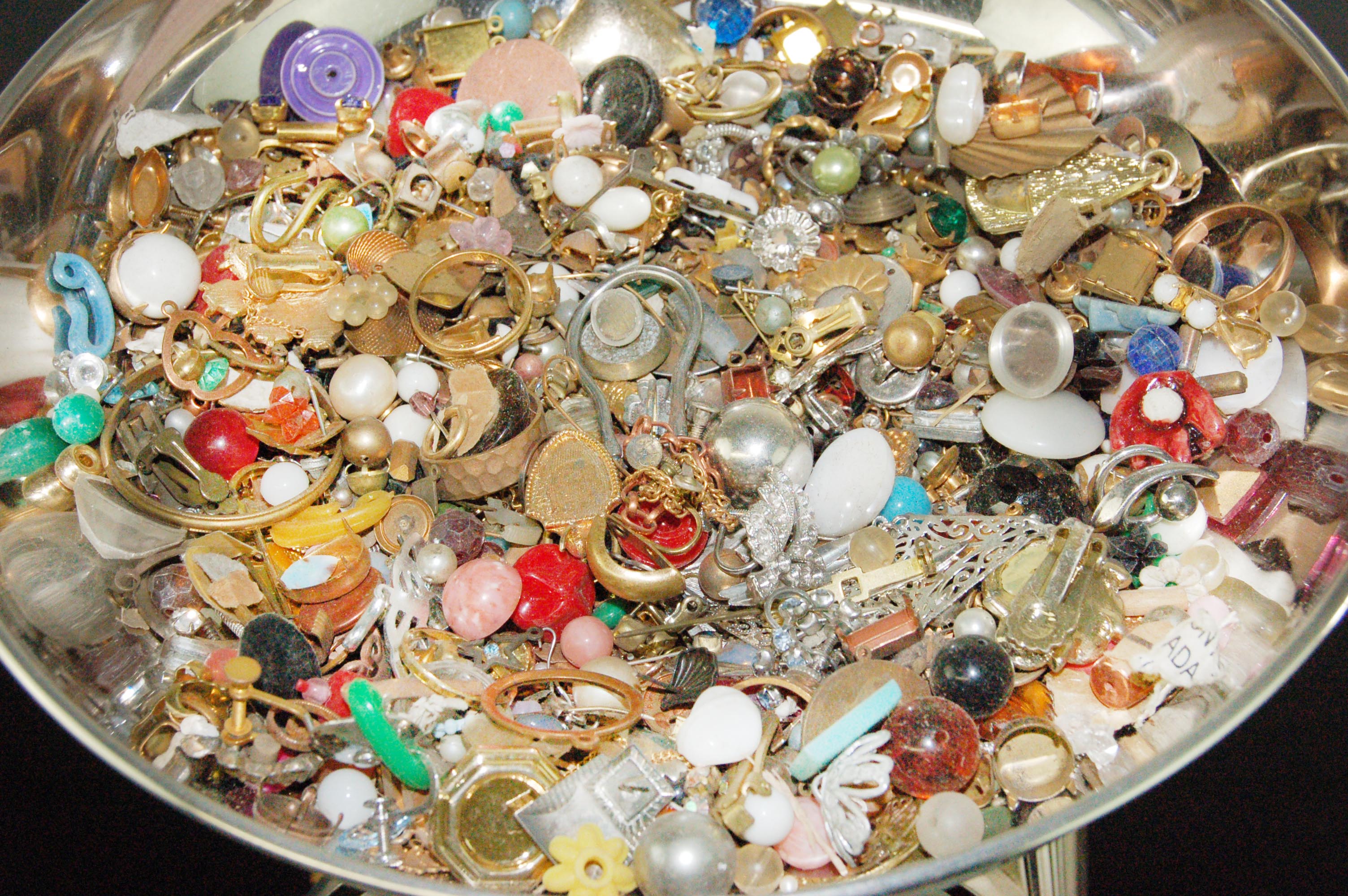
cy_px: 448
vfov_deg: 21.5
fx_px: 2357
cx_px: 674
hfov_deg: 31.9
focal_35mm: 63
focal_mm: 42
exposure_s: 1/160
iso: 1600
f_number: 9
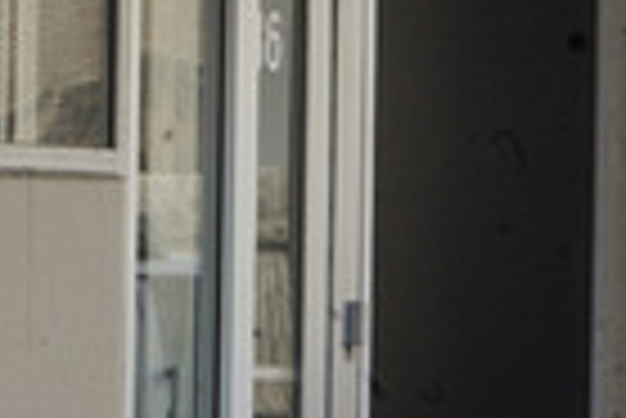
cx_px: 955
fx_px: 14361
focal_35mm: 825
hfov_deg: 2.5
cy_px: -20
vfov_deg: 1.7
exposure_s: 1/125
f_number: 22
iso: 1000
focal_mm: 185
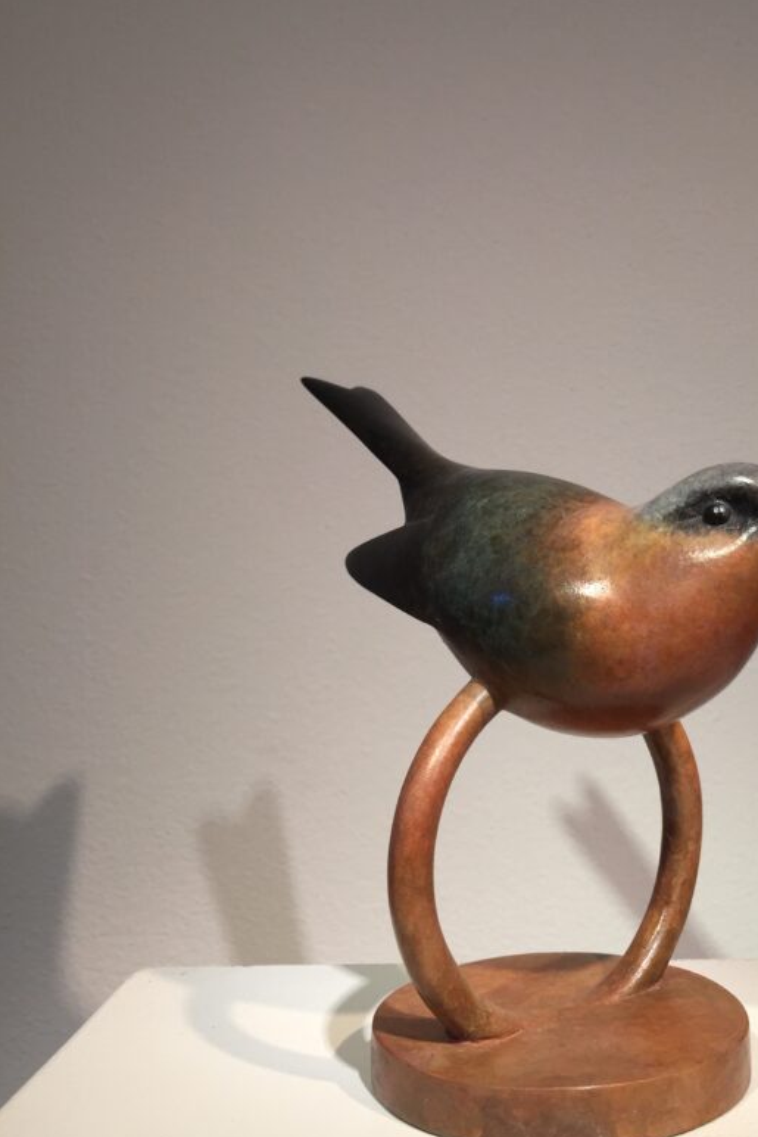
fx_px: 1263
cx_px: 561
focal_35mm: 40
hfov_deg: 32.8
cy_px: 462
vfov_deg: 48.2
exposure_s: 1/100
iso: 40
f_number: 2.2
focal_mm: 4.15
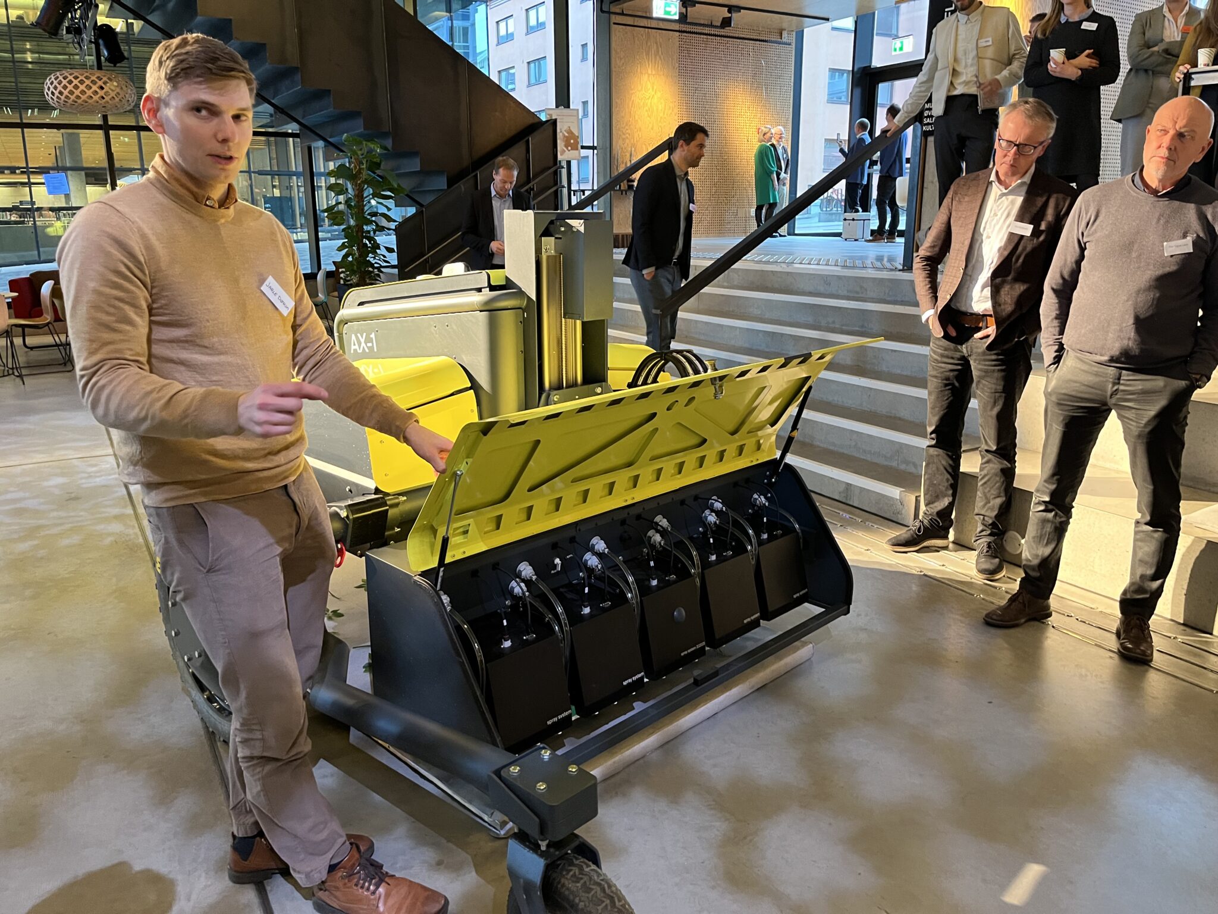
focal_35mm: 26
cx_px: 609
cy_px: 457
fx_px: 915
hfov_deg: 67.3
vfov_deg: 53.1
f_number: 1.6
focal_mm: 5.1
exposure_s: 1/31
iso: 400
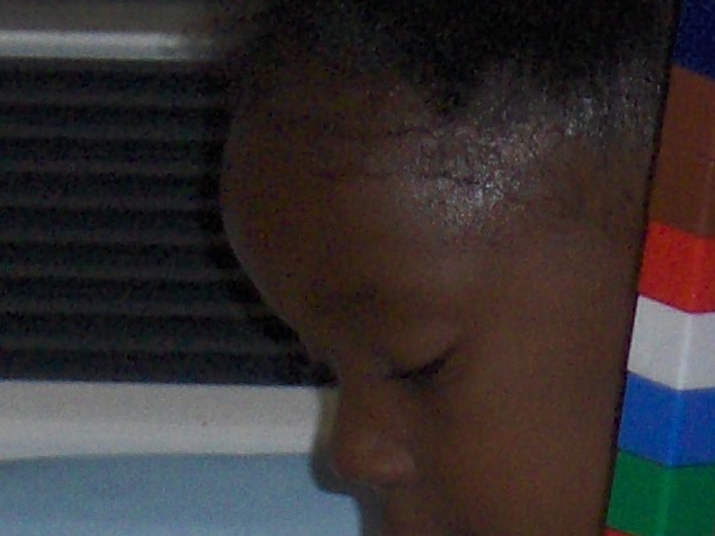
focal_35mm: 695
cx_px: 1393
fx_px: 14349
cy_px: 540
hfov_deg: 2.8
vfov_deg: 2.1
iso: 124
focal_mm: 22.5
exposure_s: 1/125
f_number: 5
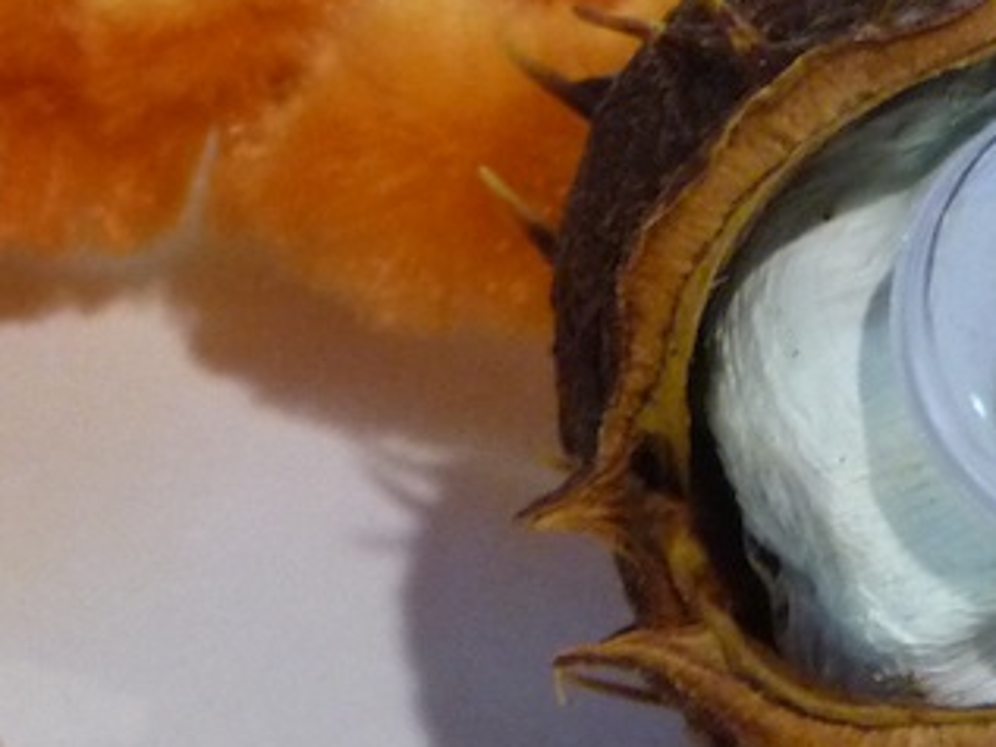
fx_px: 6505
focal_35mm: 226
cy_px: 458
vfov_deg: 6.6
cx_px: 880
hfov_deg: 8.7
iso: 400
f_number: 4.5
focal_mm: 11.3
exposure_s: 1/13
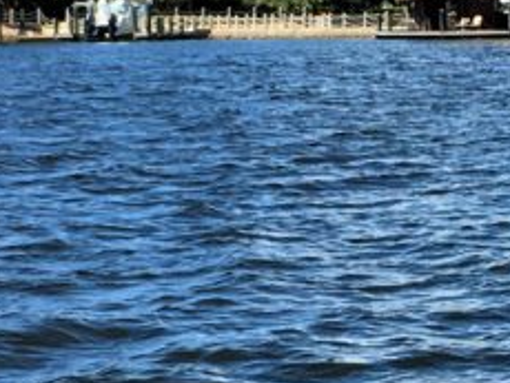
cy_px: 257
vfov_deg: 9.8
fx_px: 2227
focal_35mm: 151
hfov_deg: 12.9
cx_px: 501
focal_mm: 4.15
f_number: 2.2
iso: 25
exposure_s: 1/1425
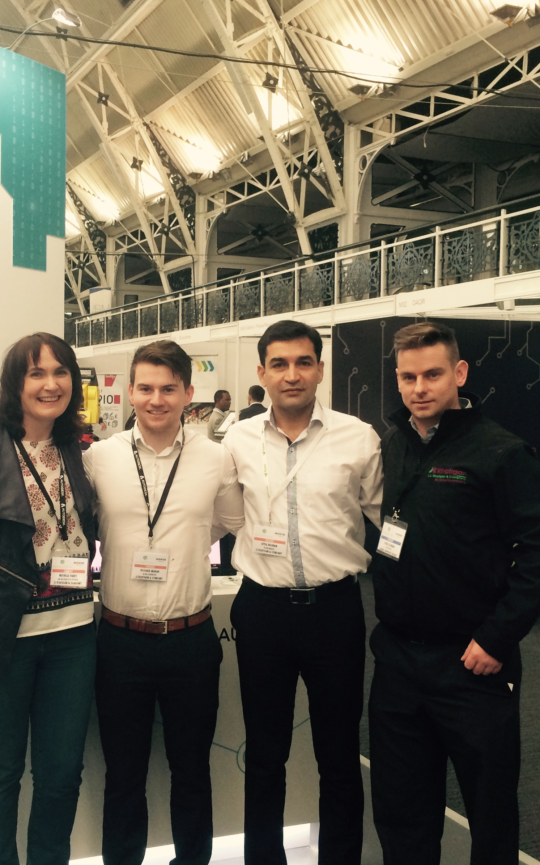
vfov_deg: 47.2
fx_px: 989
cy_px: 429
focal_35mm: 42
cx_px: 182
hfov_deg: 30.3
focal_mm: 4.15
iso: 40
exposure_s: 1/30
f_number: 2.2
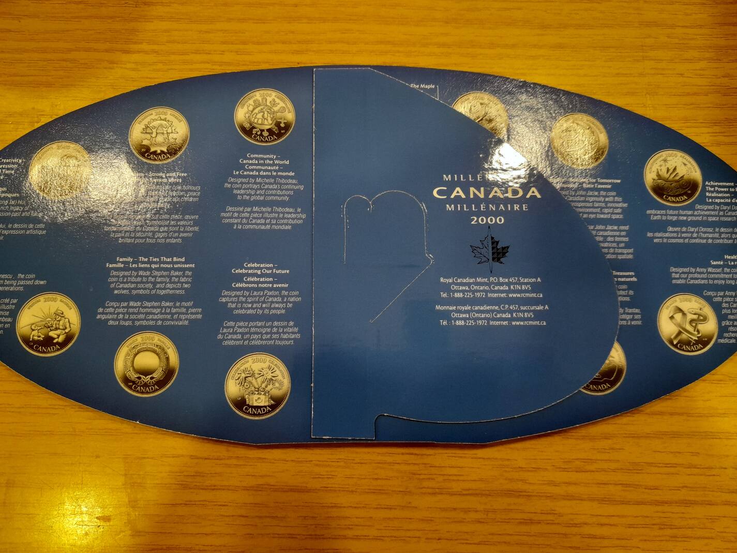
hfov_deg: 65.3
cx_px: 368
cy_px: 276
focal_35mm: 27
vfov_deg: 51.4
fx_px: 575
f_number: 1.8
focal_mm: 4
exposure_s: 1/50
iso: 320
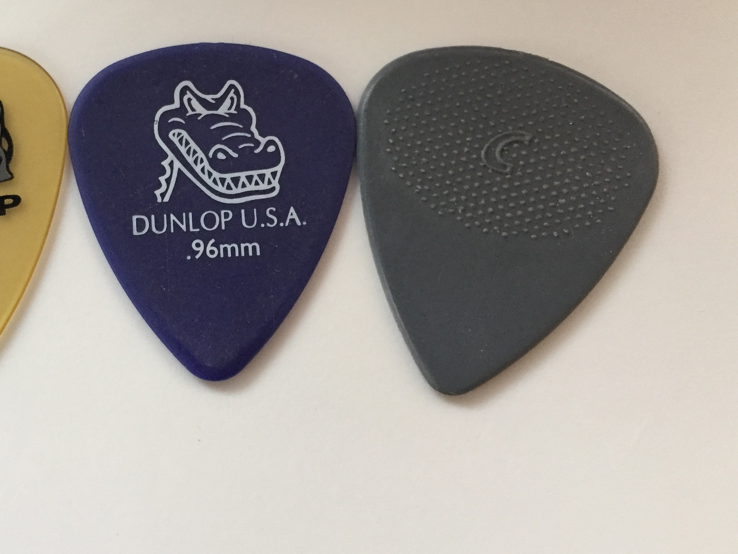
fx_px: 874
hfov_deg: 45.0
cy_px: 219
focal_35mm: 41
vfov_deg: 35.0
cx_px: 236
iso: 160
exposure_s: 1/30
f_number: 2.2
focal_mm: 4.15
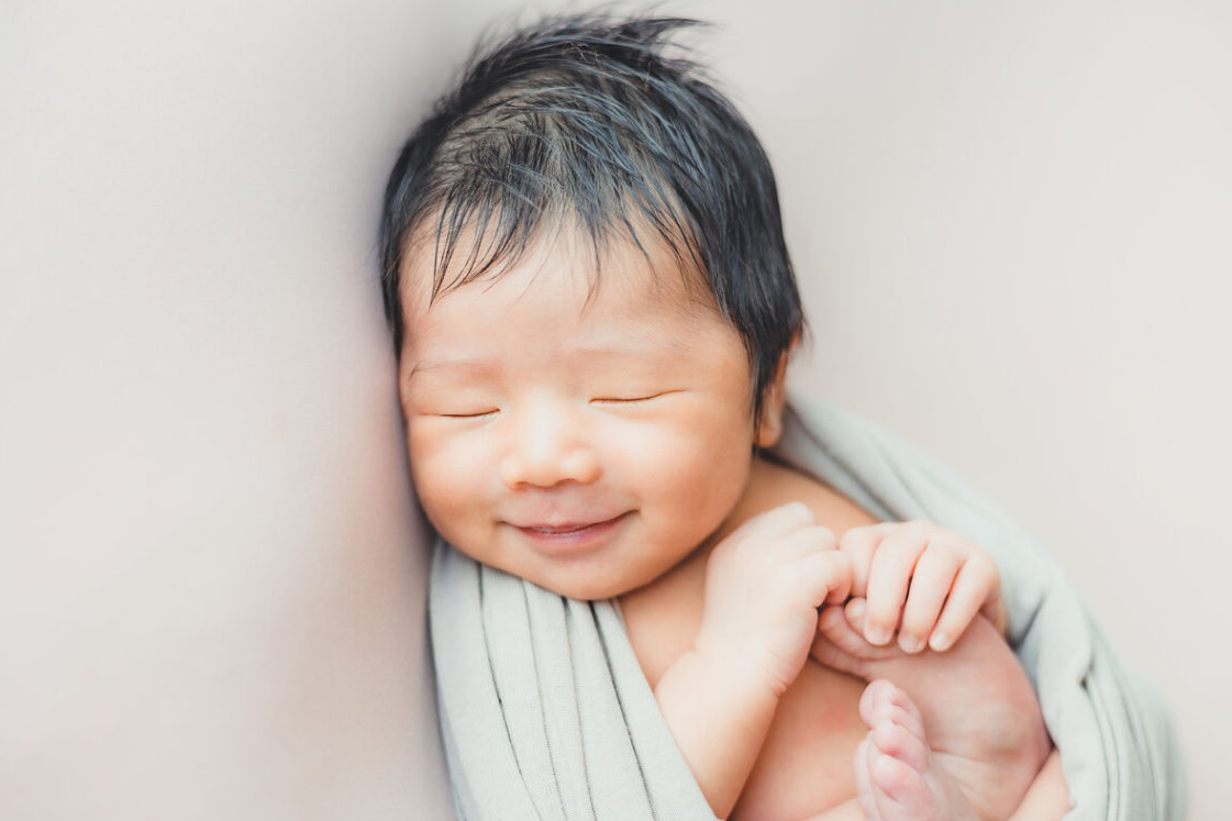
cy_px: 417
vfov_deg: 23.0
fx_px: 2019
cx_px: 614
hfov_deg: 33.9
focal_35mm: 59
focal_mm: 58
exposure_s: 1/100
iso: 320
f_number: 2.5
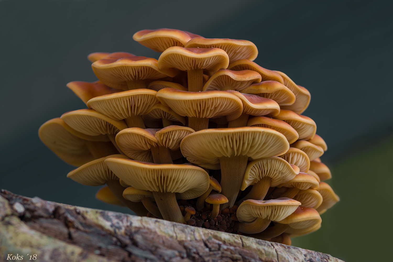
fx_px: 2183
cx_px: 196
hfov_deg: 10.3
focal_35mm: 200
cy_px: 131
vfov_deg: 6.9
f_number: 5.6
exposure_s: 1.3
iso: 50
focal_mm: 200
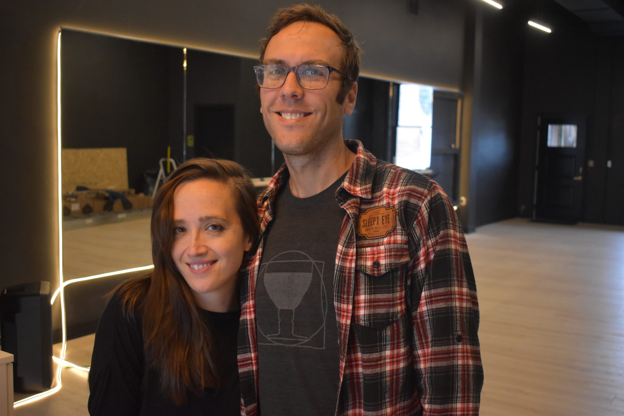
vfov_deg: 33.0
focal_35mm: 40
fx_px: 702
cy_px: 208
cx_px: 312
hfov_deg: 47.9
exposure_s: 1/125
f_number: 4
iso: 2500
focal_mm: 27
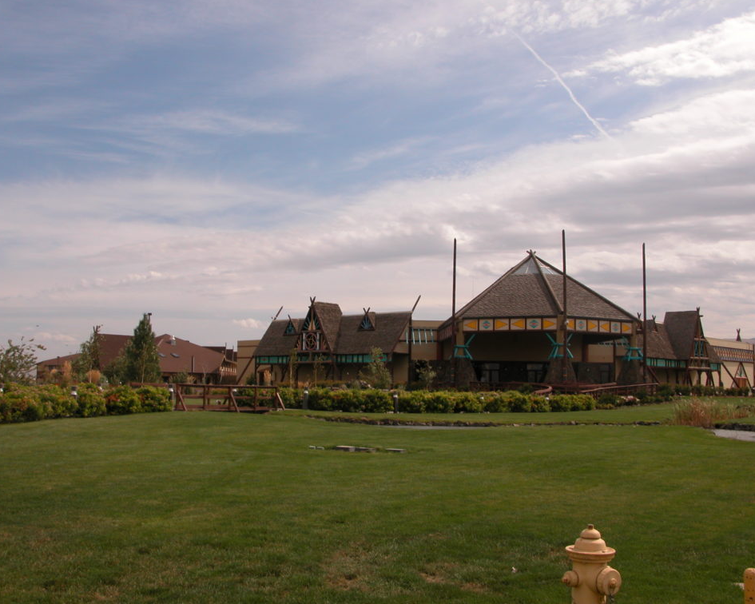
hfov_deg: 49.1
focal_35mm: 37
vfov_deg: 40.1
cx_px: 362
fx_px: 827
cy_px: 304
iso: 100
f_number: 8
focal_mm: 8.9
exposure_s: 1/431
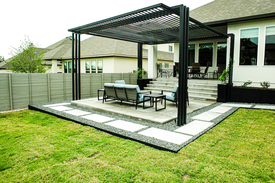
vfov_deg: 53.1
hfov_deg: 73.6
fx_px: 183
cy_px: 87
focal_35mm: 24
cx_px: 151
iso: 1000
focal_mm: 13.8
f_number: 2.8
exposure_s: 1/2000
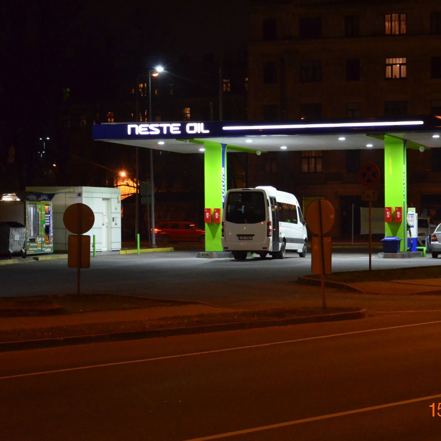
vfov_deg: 18.7
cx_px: 255
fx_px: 1340
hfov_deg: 18.7
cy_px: 221
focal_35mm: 93
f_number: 4.8
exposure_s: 1/30
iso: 3200
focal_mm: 48
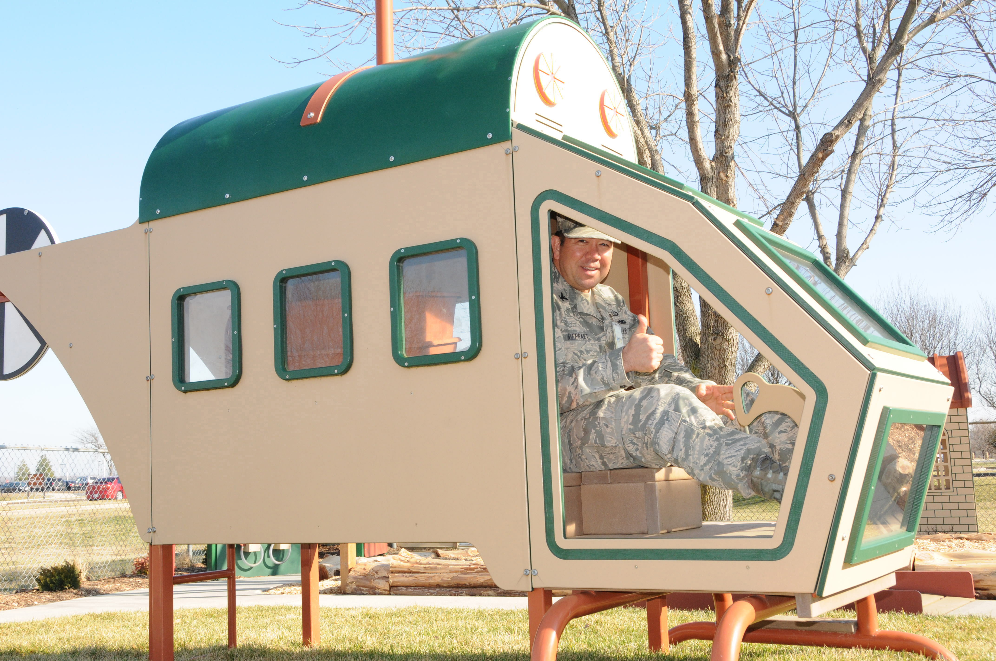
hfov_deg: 48.0
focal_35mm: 40
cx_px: 498
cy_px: 330
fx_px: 1119
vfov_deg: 32.9
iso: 500
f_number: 11
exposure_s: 1/250
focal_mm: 27
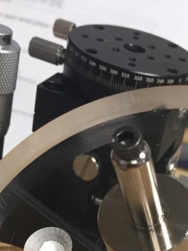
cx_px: 167
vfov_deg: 19.8
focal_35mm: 91
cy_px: 326
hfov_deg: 16.0
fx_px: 660
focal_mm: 4.15
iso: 64
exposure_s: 1/33
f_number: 2.2
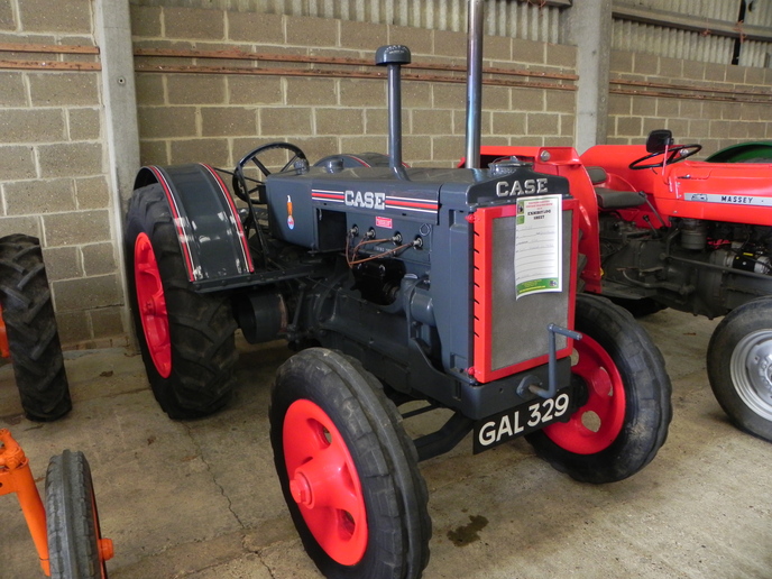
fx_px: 580
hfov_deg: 67.3
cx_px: 386
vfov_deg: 53.1
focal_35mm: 26
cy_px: 290
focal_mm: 4.6
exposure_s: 1/17.3
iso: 400
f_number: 4.5
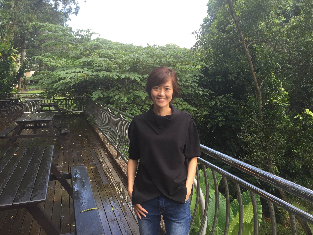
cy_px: 118
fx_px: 262
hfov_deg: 61.7
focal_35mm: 29
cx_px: 156
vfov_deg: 48.2
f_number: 2.2
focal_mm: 4.15
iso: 32
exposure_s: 1/157
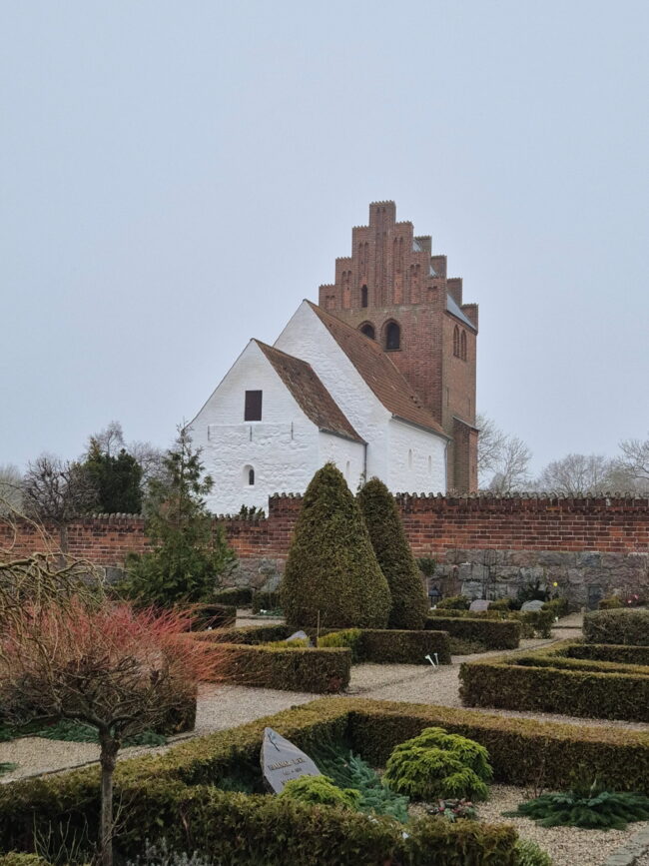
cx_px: 324
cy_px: 433
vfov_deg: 73.9
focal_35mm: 23
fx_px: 575
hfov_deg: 58.9
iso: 25
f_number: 1.8
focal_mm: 5.4
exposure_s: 1/264
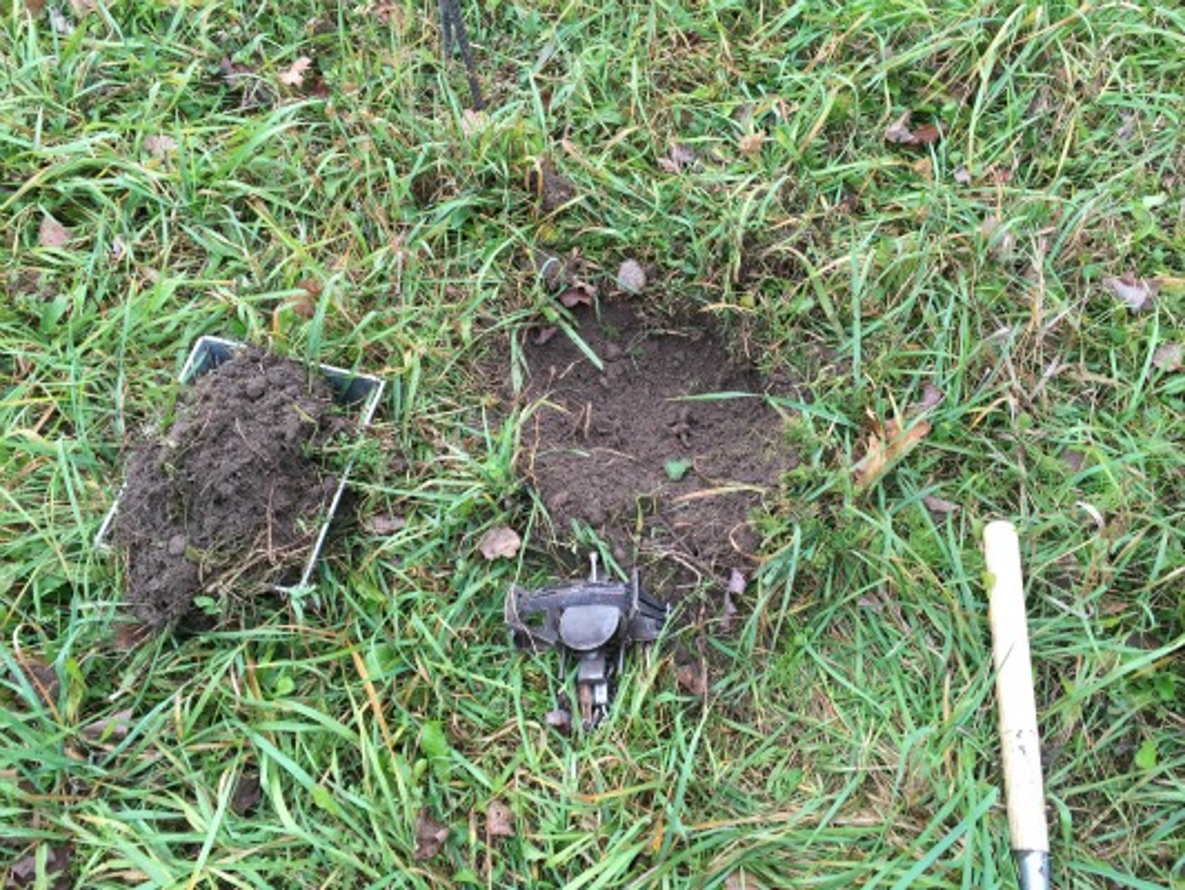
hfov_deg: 61.6
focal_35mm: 29
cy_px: 445
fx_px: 993
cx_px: 592
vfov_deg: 48.2
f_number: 2.2
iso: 32
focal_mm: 4.15
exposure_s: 1/120
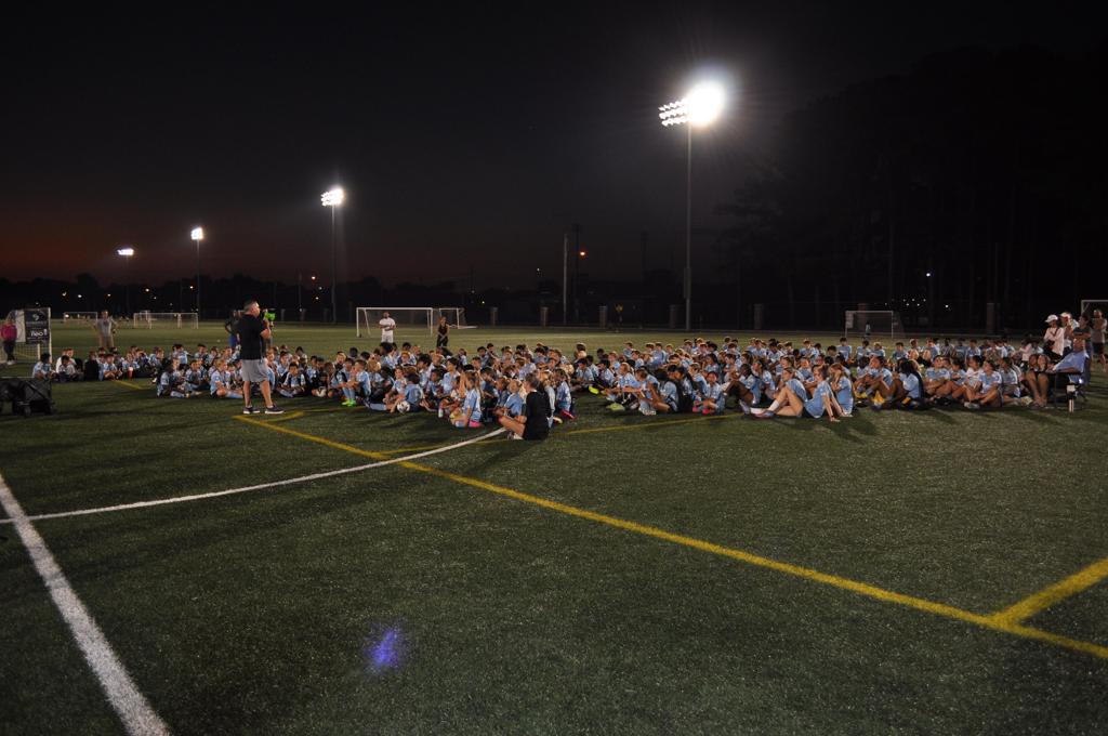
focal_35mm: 27
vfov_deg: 47.8
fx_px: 830
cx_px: 554
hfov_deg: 67.4
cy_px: 368
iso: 400
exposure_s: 1/125
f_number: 3.5
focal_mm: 18
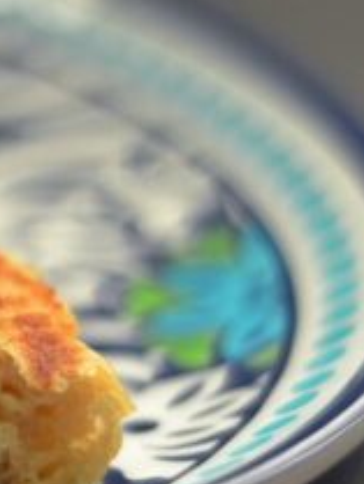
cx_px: -276
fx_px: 2899
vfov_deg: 9.6
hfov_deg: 7.0
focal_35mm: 207
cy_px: 222
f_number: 1.8
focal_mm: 50
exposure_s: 1/60
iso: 400
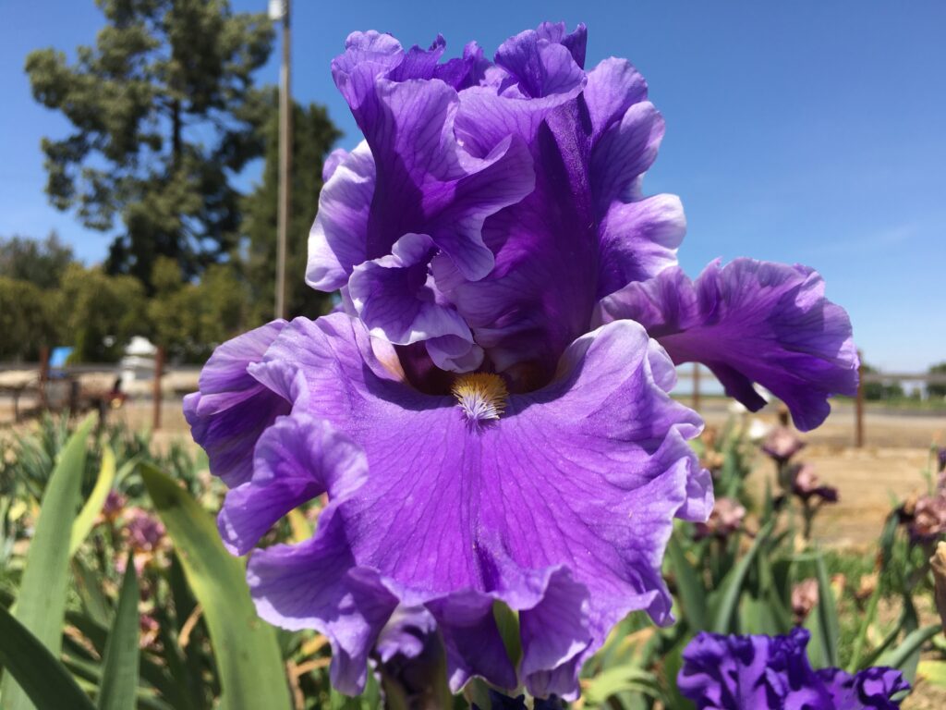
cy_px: 355
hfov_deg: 61.7
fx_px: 793
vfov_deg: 48.2
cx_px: 473
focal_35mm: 29
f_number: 2.2
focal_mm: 4.15
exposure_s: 1/1183
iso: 25
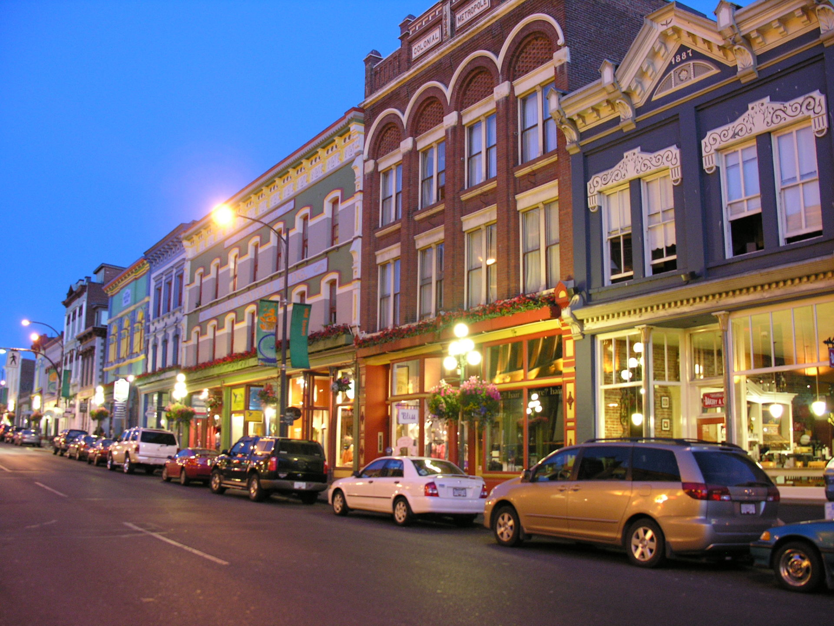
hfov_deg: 52.6
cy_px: 313
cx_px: 417
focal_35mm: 35
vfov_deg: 40.7
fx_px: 843
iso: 200
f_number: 2.8
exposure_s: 1/2.8
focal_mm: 8.9
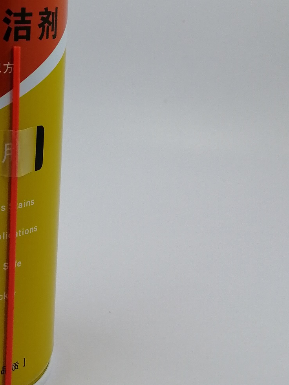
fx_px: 590
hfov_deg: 26.3
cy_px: 41
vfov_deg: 34.2
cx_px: 11
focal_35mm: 53
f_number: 1.8
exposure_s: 1/33.3
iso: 125
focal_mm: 3.96
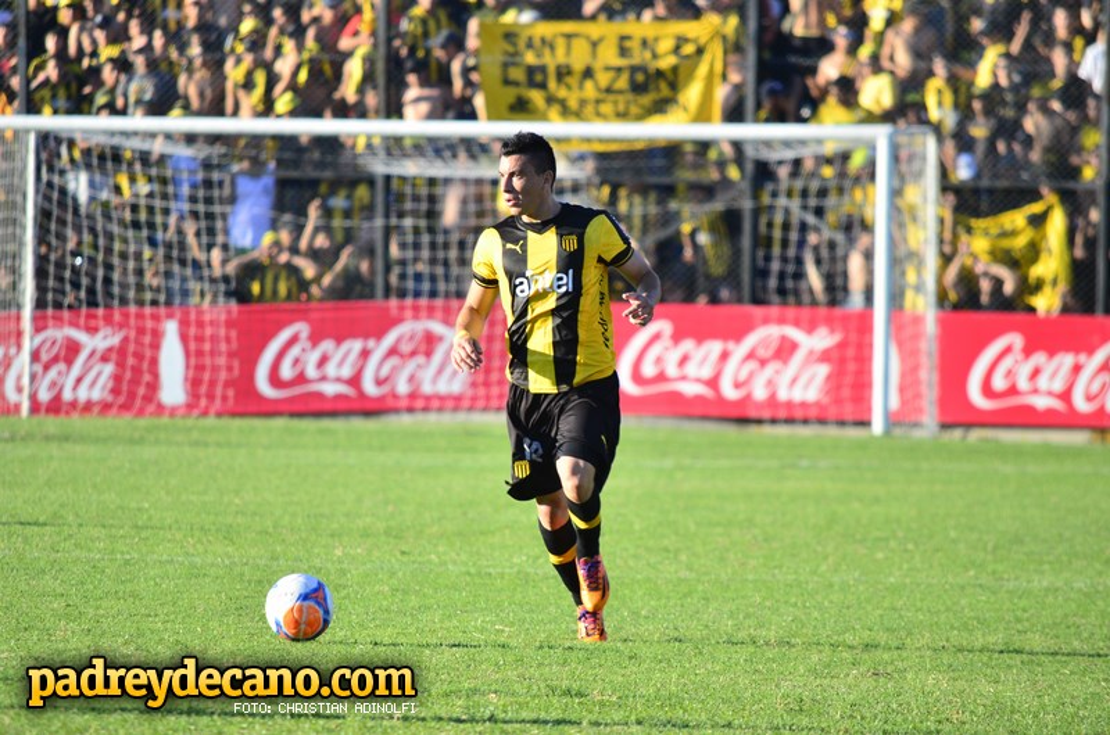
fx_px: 13847
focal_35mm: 450
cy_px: 368
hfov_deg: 4.6
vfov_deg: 3.0
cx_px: 555
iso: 500
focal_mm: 300
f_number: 5.6
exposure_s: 1/640
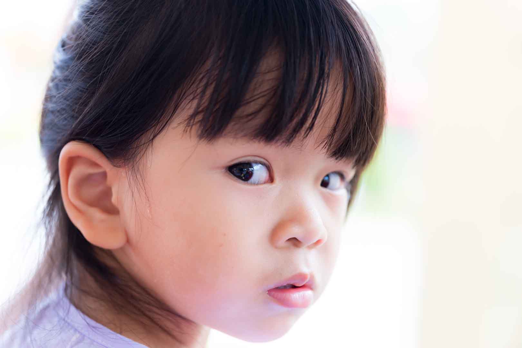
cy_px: 174
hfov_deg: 28.8
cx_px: 261
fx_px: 1015
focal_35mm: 70
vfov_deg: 19.5
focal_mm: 70
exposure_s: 1/80
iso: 100
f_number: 2.8
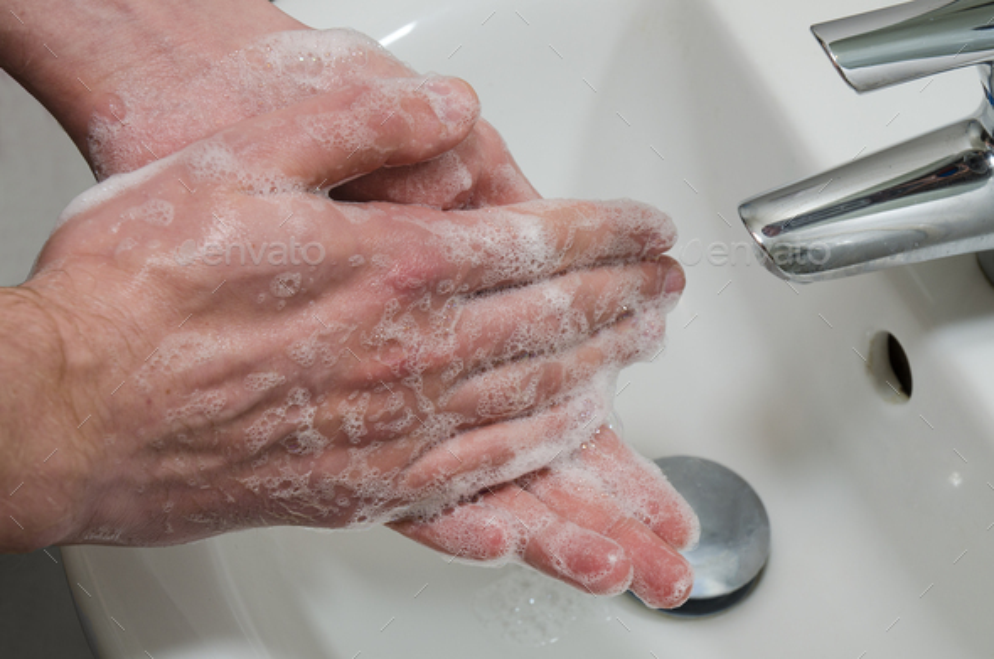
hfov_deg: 29.3
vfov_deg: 19.7
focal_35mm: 69
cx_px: 497
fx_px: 1902
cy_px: 330
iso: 125
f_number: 10
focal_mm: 46
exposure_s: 1/160
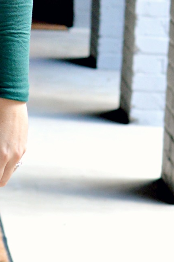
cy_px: 90
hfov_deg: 3.5
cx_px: -198
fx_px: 2797
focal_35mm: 385
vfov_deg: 5.4
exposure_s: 1/80
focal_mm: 50
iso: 400
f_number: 4.5
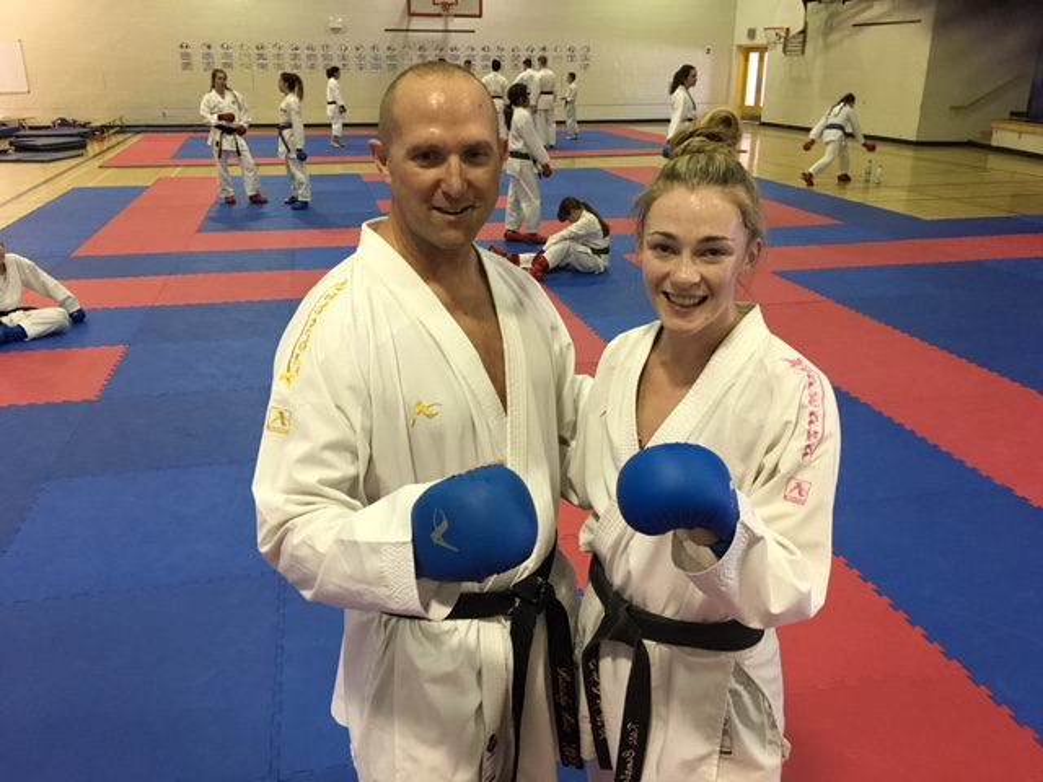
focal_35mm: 29
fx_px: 874
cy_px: 391
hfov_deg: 61.7
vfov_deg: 48.2
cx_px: 522
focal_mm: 4.15
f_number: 2.2
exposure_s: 1/30
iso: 125
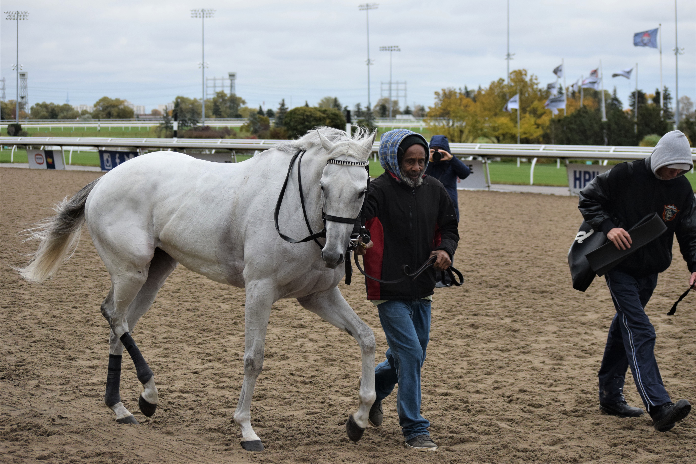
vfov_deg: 16.6
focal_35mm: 82
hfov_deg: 24.6
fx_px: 1595
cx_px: 348
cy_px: 232
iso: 800
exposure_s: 1/1000
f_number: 4
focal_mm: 55
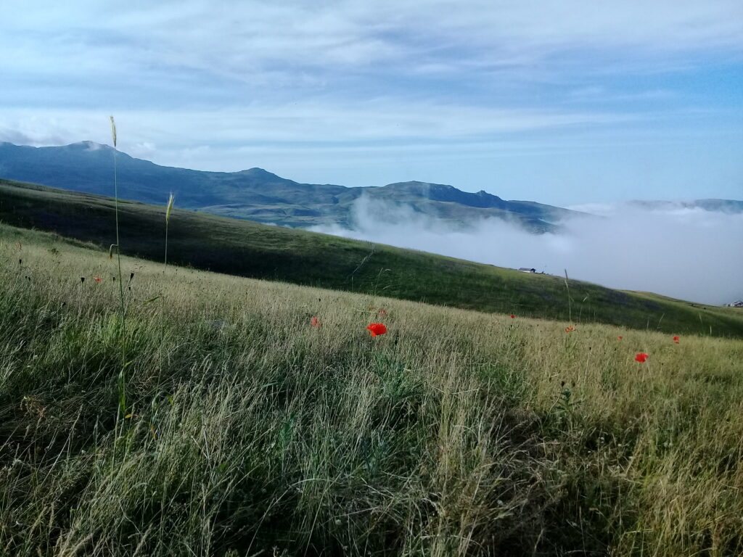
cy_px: 278
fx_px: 665
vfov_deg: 45.4
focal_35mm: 31
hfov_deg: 58.4
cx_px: 372
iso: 64
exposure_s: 1/1241
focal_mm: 3.3
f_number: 2.2
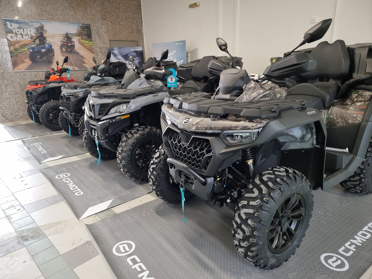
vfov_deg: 56.8
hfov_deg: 71.6
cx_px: 186
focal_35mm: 24
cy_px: 140
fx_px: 258
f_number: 1.8
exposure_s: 1/100
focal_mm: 6.7
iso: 250
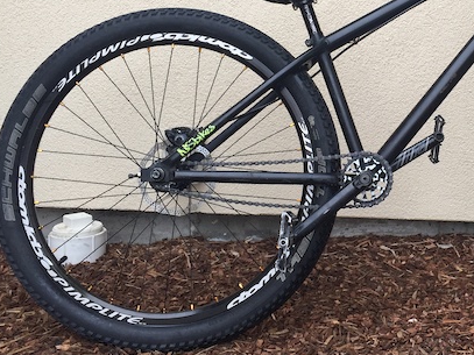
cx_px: 406
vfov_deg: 25.4
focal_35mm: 57
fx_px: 780
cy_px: 106
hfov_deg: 32.5
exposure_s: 1/120
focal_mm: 4.15
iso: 50
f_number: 2.2
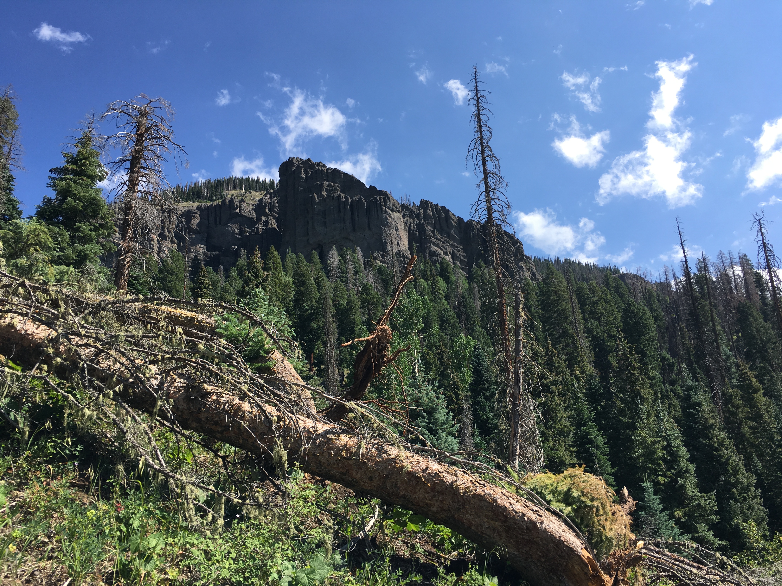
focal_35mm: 29
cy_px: 293
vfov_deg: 48.2
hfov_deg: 61.7
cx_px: 391
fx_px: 655
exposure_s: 1/1026
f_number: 2.2
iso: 25
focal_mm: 4.15
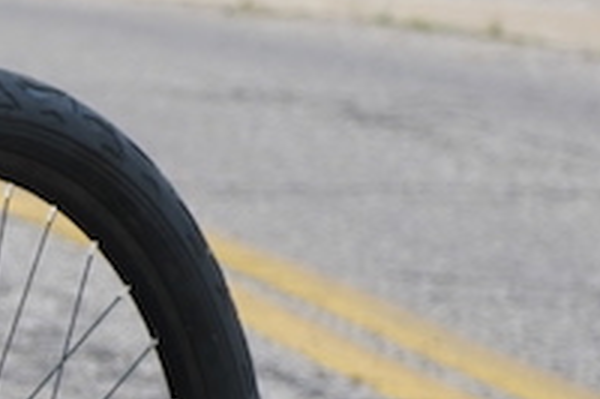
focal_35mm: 275
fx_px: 4579
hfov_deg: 7.1
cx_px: -753
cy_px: 458
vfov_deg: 5.0
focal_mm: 43
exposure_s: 1/160
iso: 200
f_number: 4.5
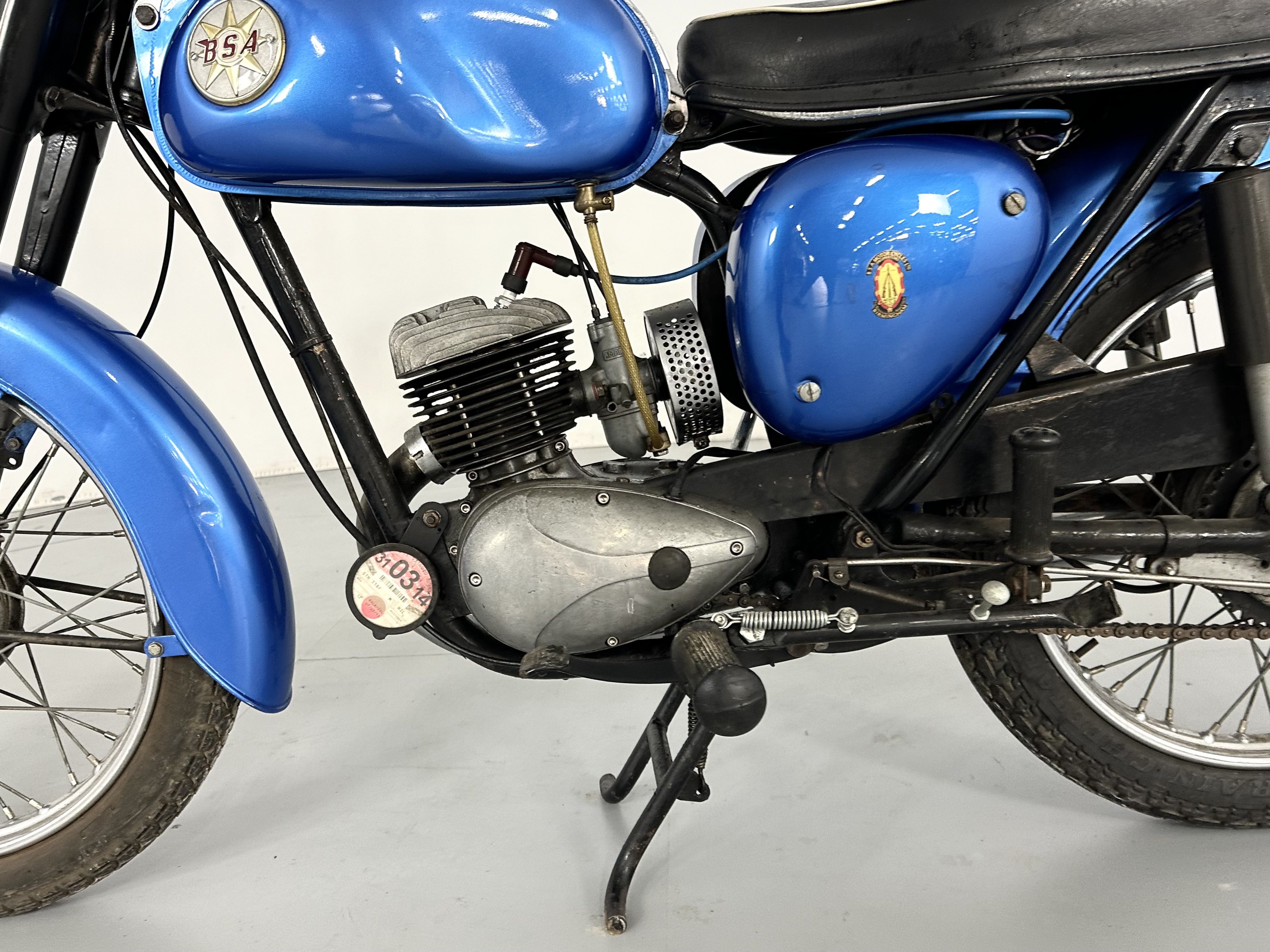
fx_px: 880
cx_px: 635
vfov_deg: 56.8
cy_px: 476
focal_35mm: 24
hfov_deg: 71.6
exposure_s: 1/50
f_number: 1.78
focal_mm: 6.86
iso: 200
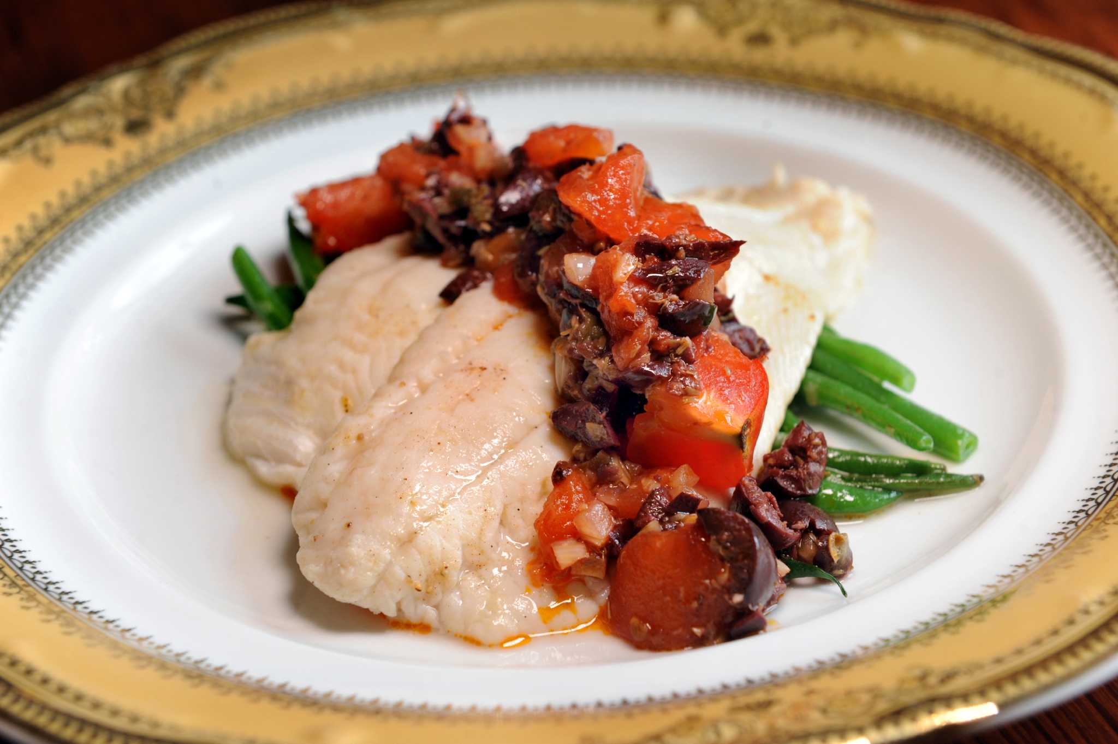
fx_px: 2172
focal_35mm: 70
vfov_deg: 19.4
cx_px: 559
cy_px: 372
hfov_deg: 28.9
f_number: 7.1
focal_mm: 70
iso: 800
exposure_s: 1/320
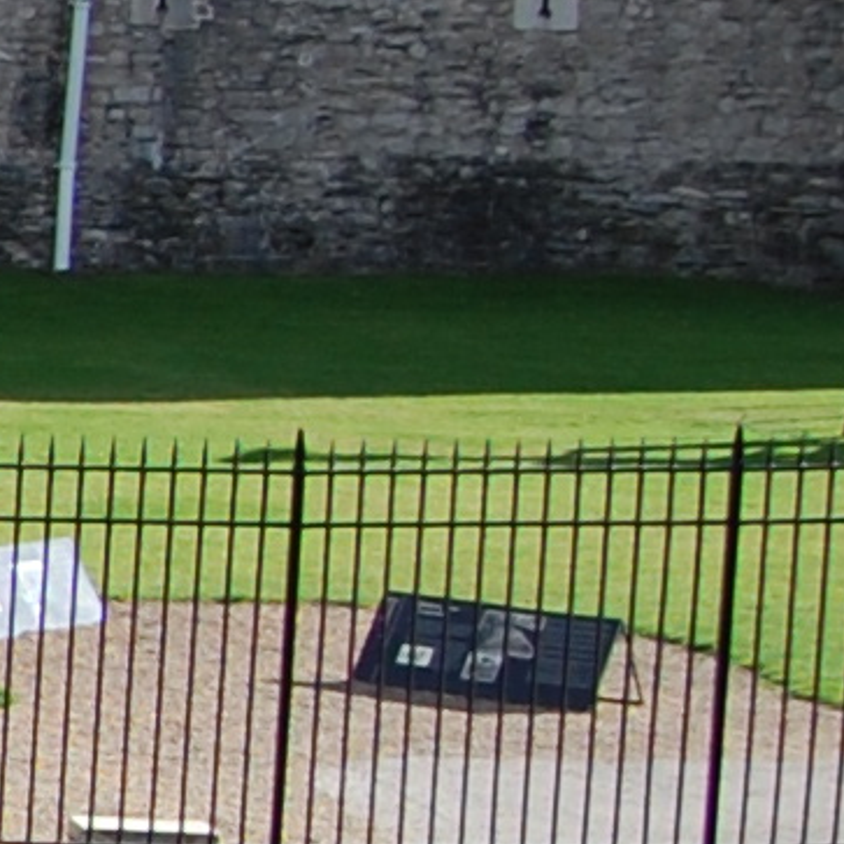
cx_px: -2155
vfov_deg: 9.2
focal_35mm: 190
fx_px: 5241
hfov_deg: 7.4
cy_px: 639
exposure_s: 1/250
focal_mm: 18
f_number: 8
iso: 200
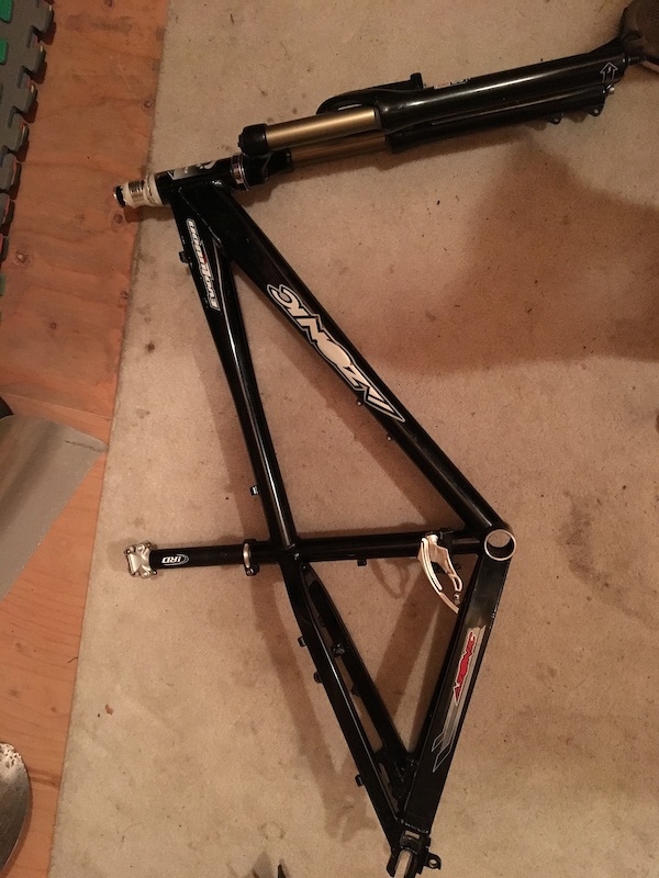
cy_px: 439
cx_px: 330
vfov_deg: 61.7
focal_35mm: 29
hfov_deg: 48.2
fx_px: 736
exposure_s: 1/15
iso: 640
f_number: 2.2
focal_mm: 4.15
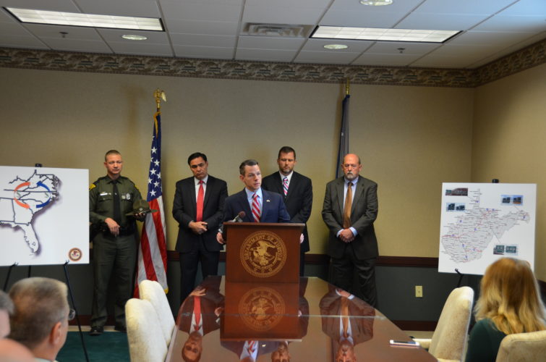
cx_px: 273
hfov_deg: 39.0
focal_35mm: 51
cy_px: 181
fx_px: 772
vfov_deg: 26.4
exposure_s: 1/60
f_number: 4.2
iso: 720
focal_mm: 34
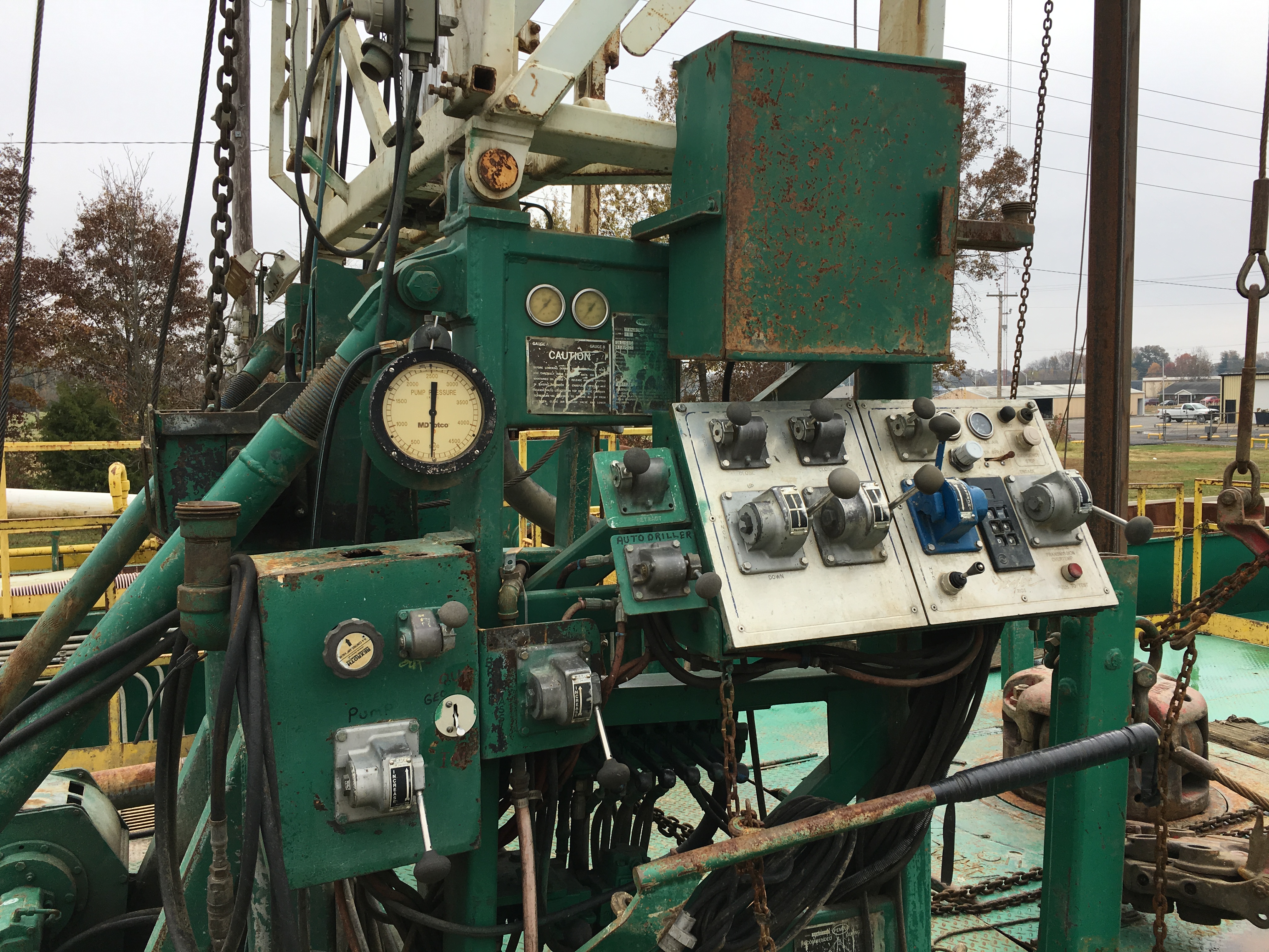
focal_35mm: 29
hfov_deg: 61.7
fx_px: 1063
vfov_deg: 48.2
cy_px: 476
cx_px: 634
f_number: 2.2
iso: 25
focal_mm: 4.15
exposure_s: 1/484
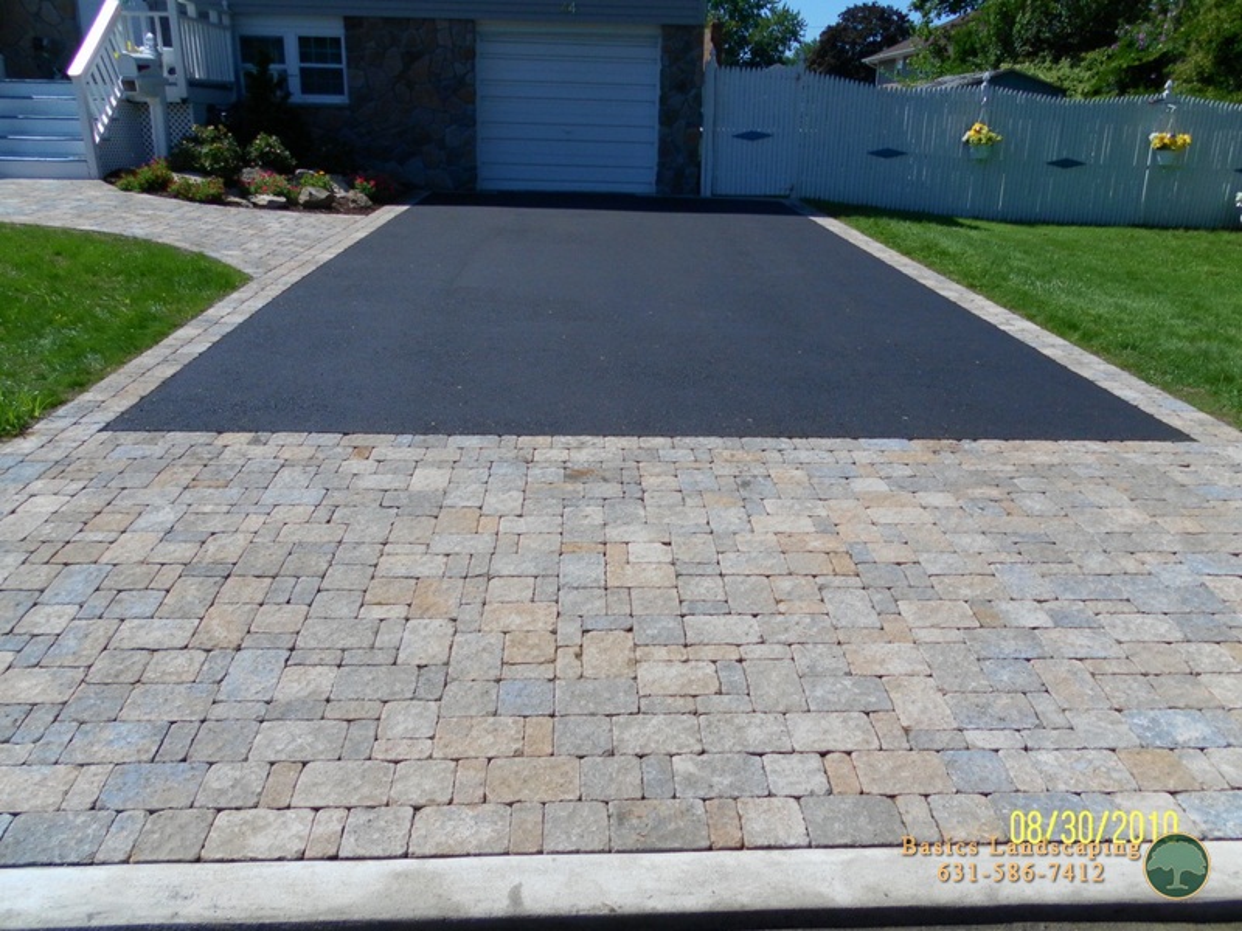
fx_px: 1005
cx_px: 621
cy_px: 466
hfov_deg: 63.4
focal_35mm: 28
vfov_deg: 49.7
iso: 80
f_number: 8
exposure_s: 1/200
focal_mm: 4.9
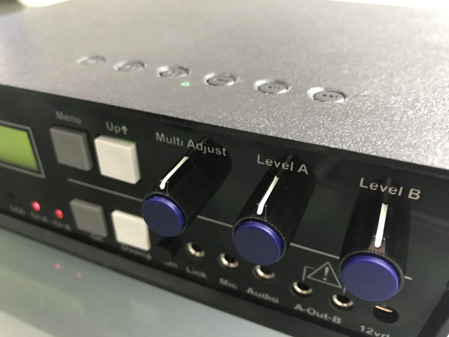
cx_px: 224
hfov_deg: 63.4
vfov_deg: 49.7
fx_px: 363
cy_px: 168
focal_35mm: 28
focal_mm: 3.99
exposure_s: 1/4
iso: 100
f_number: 1.8
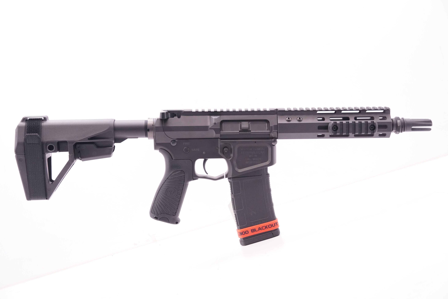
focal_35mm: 58
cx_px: 224
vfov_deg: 23.2
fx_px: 728
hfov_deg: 34.2
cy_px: 150
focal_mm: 39
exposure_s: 1/125
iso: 1250
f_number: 5.6
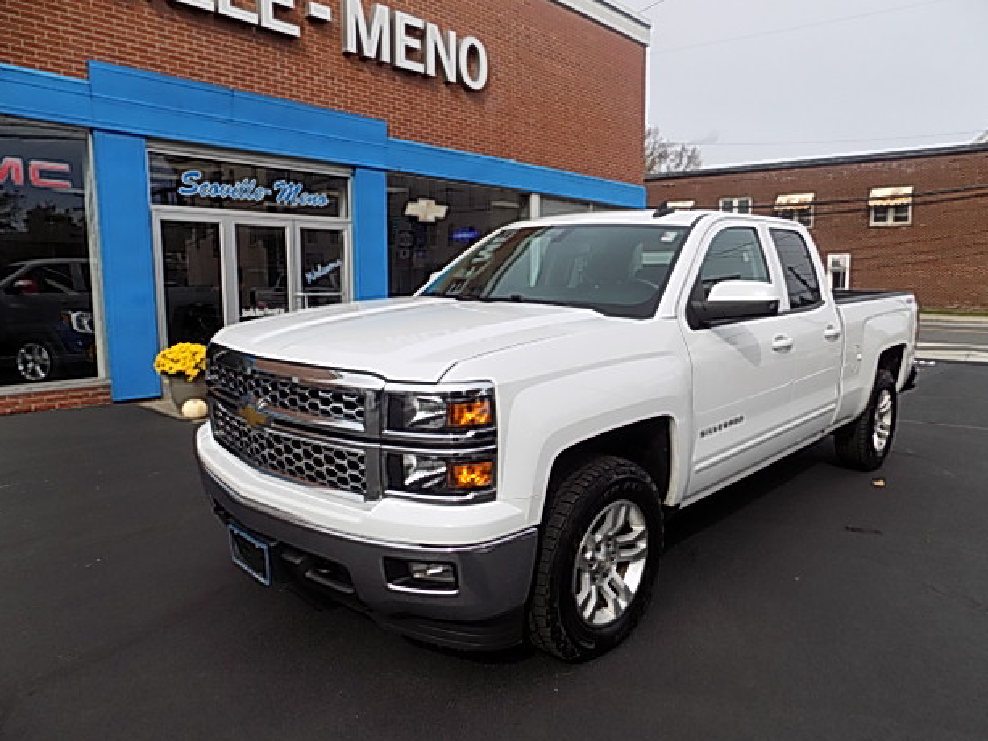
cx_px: 509
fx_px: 685
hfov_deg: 71.6
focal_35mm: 24
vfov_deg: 56.8
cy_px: 375
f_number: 3.1
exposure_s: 1/800
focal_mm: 4
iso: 80
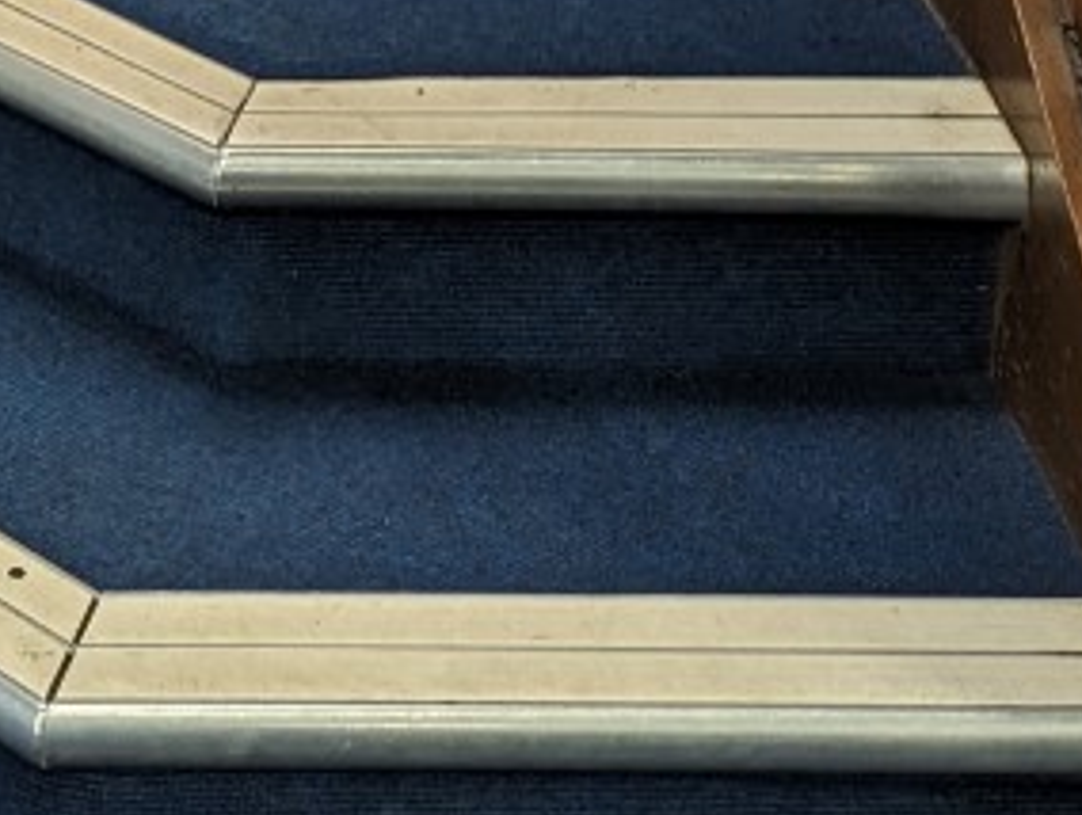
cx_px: 6
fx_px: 3162
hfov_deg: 18.9
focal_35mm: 101
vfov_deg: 12.9
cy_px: -804
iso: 248
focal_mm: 6.81
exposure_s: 1/33.3
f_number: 1.85
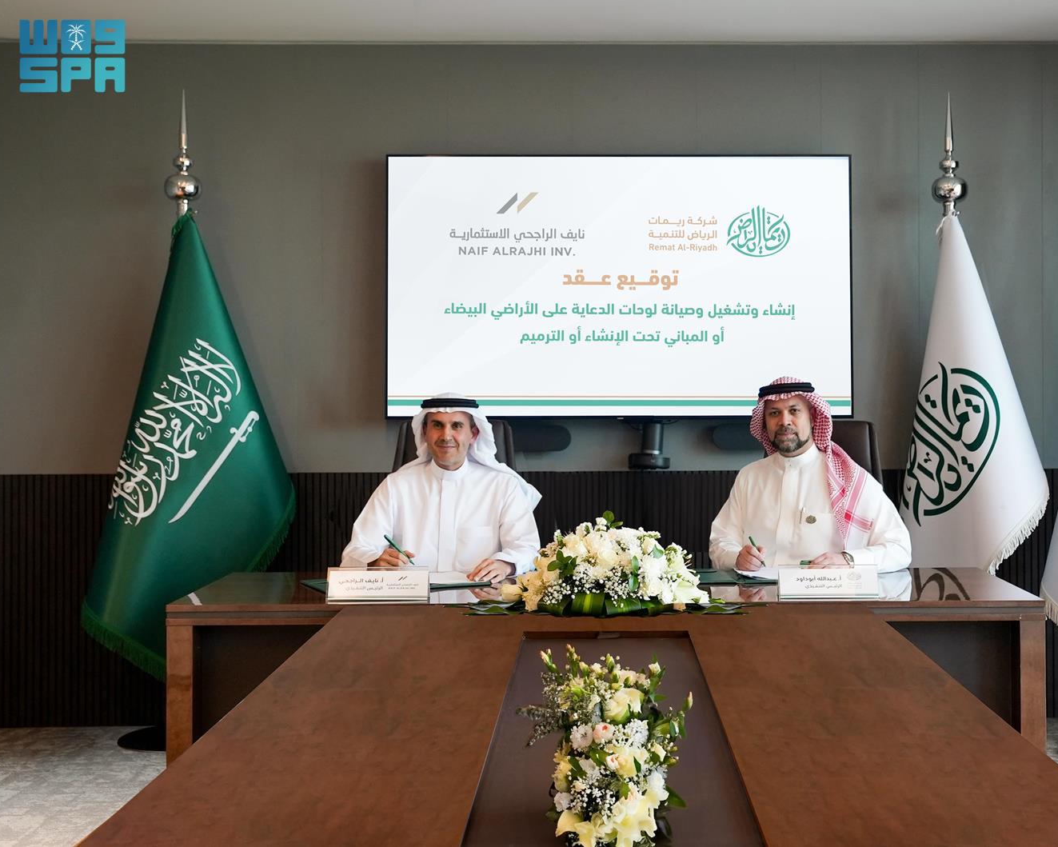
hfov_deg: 43.7
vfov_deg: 35.7
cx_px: 618
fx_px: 1315
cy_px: 421
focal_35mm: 42
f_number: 4
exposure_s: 1/200
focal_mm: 37
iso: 1600
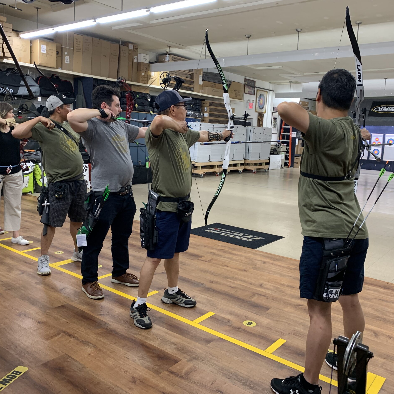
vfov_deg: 52.5
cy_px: 195
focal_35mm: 31
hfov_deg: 52.5
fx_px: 399
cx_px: 203
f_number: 1.8
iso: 160
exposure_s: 1/60
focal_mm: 4.25
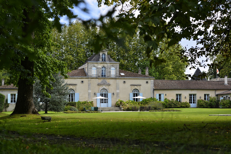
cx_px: 116
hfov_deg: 28.8
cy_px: 77
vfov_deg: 19.5
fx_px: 449
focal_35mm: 70
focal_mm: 70
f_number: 4
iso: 100
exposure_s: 1/500
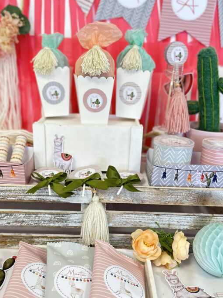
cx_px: 91
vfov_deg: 51.3
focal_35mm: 36
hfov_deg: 39.5
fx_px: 309
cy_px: 158
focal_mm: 6.86
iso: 125
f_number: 1.78
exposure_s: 1/50
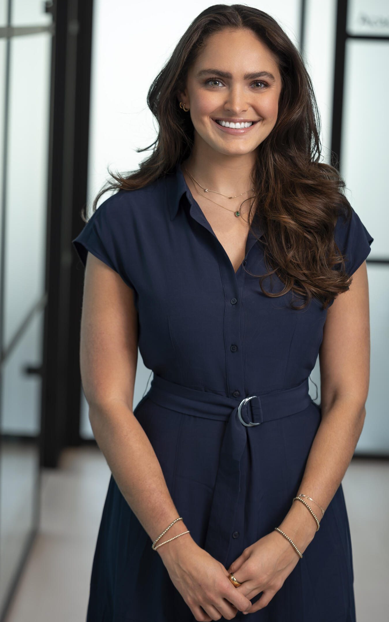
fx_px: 2001
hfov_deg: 11.1
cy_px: 331
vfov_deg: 17.7
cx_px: 172
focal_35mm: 118
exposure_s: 1/125
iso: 200
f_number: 3.5
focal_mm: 97
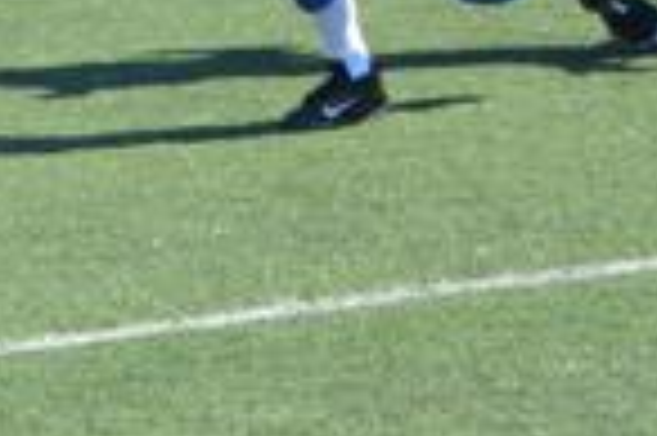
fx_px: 5760
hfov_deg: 6.5
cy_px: 153
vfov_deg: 4.3
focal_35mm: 316
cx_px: 58
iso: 3200
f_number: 10
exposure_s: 1/2500
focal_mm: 56
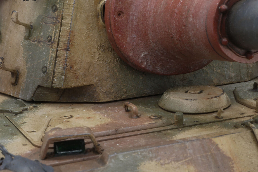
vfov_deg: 12.2
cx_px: 138
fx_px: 803
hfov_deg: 18.3
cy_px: 71
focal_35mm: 112
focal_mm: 30
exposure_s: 1
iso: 200
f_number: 22
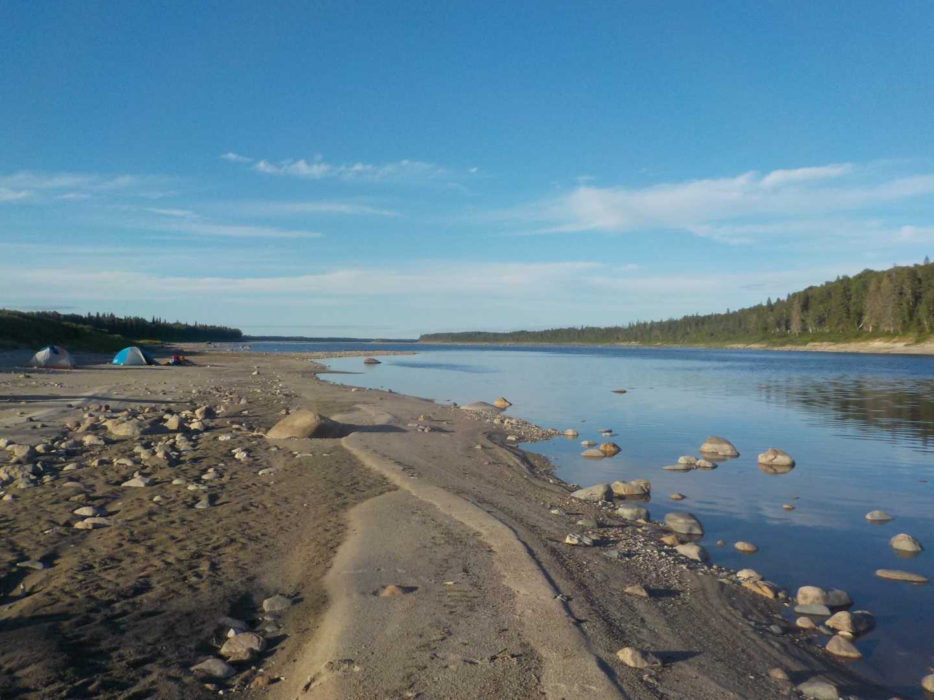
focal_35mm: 30
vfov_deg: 46.8
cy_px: 350
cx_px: 467
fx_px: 809
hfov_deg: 60.0
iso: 125
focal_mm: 4.1
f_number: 3.3
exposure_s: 1/1250
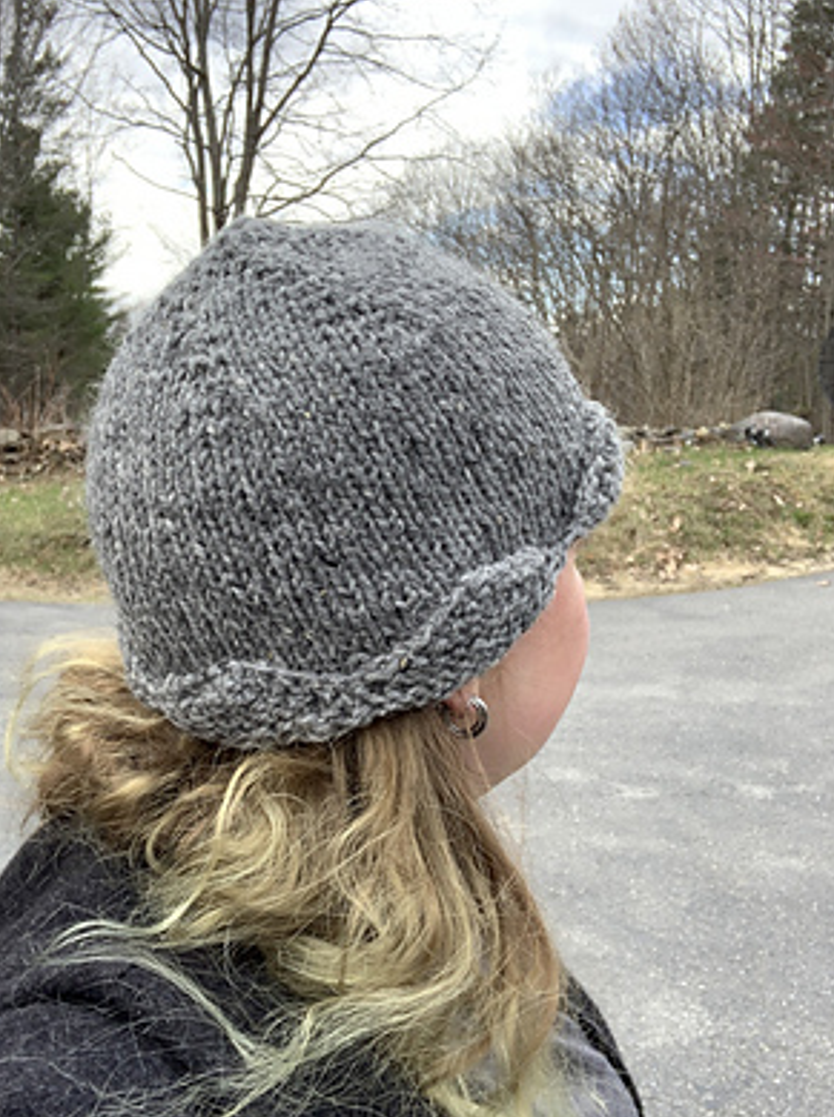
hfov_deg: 34.9
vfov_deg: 45.7
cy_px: 656
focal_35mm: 41
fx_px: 1321
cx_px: 348
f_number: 2.2
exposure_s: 1/192
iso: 16
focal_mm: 2.87
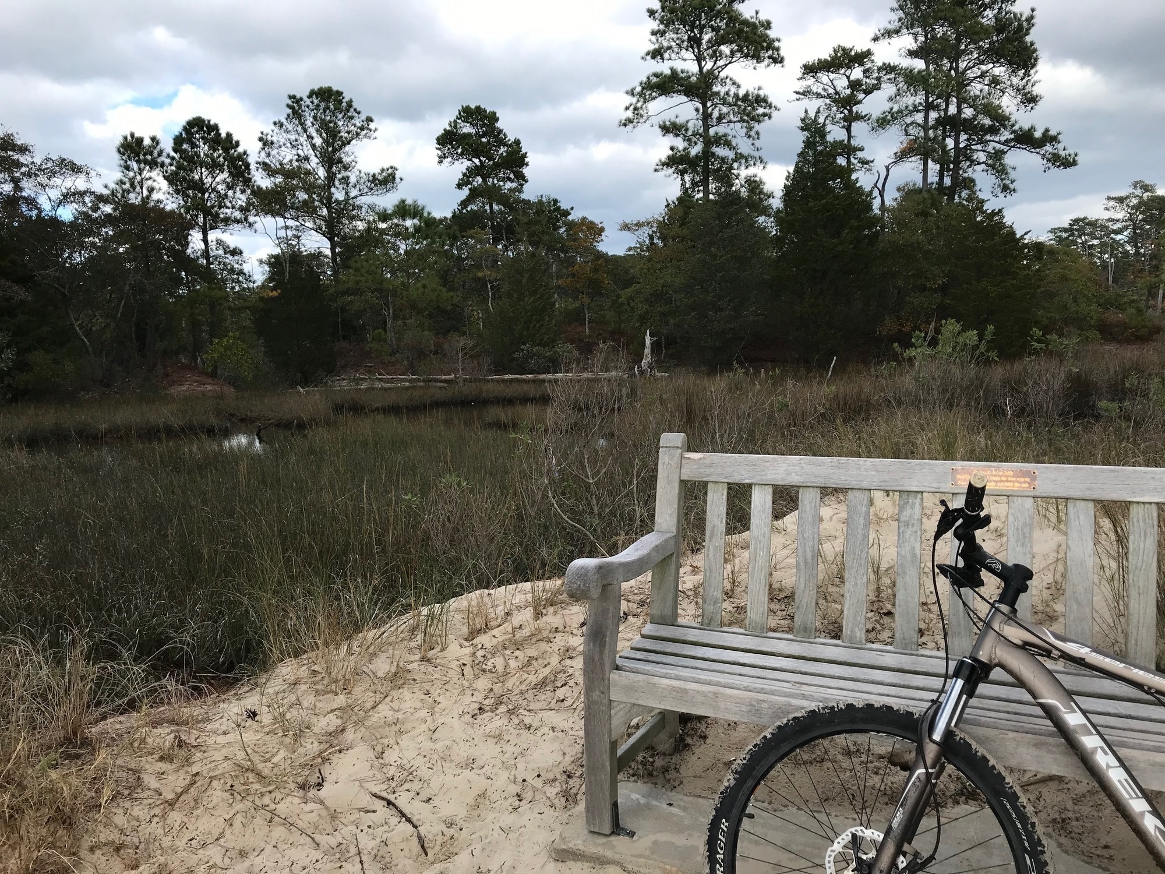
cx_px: 582
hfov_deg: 63.4
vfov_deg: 49.7
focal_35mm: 28
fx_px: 942
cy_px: 437
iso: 20
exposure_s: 1/948
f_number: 1.8
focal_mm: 3.99
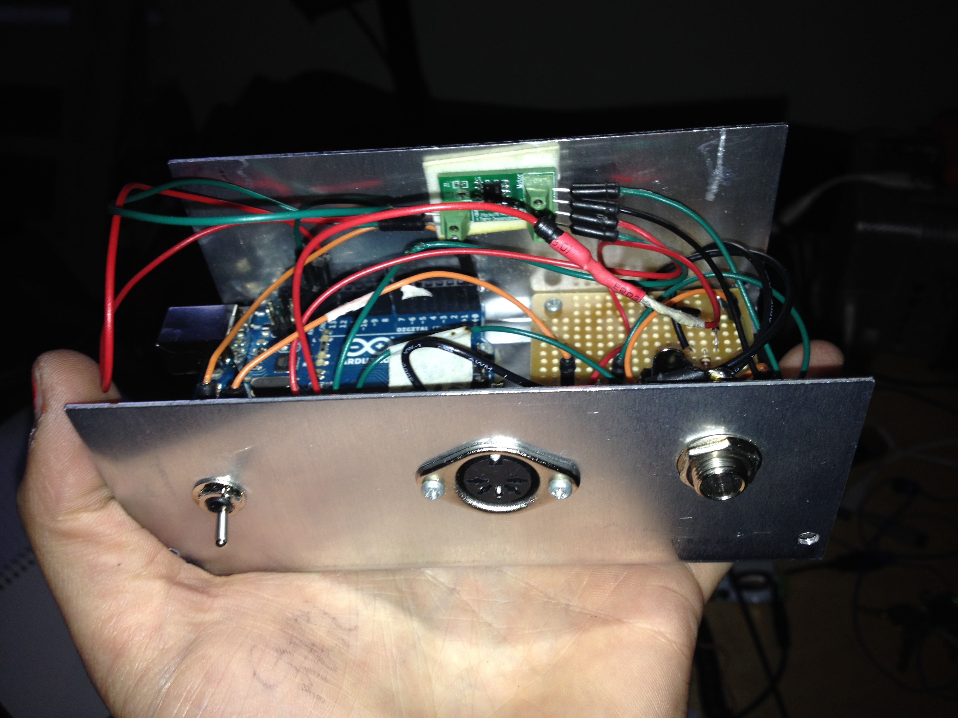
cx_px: 479
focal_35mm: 35
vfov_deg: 40.7
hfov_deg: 52.6
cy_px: 359
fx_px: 969
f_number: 2.4
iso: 50
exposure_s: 1/56
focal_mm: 4.28
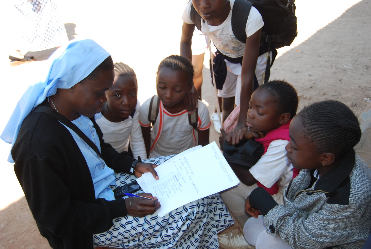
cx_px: 186
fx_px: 403
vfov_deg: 34.4
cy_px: 124
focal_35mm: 39
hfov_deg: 49.5
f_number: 4.2
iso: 100
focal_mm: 26
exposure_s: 1/125
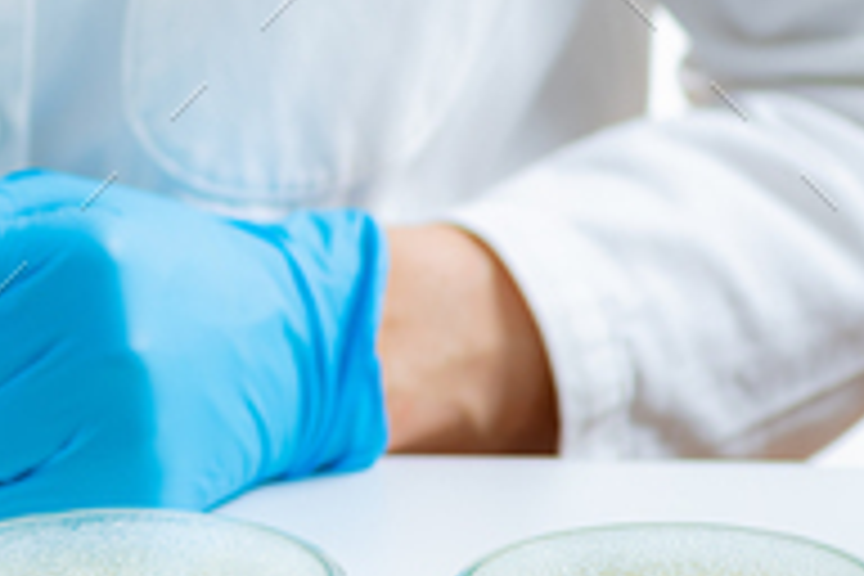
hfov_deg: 6.4
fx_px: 7727
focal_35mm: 322
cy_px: 38
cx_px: -238
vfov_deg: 4.3
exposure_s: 1/250
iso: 64
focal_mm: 105
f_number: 3.2
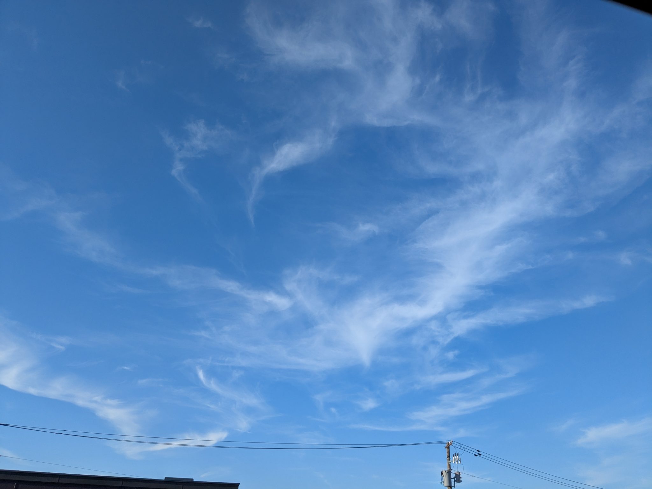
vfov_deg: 51.4
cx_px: 326
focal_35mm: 27
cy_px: 244
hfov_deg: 65.3
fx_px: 509
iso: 61
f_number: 1.73
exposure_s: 1/2924
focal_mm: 4.38
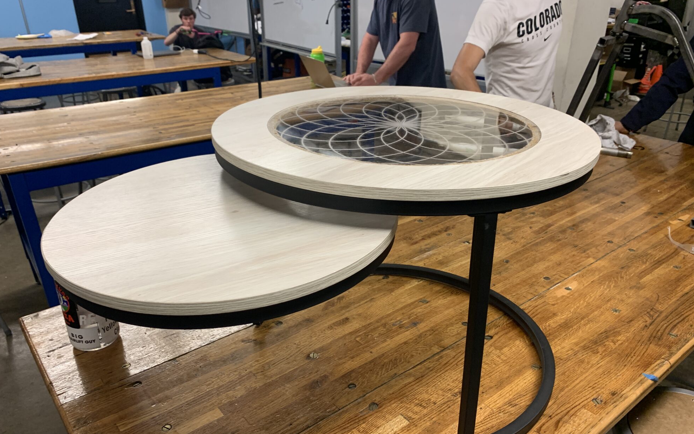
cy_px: 239
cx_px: 350
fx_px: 530
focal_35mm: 28
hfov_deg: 66.5
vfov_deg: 44.5
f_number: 1.8
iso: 125
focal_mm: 4.25
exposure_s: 1/60
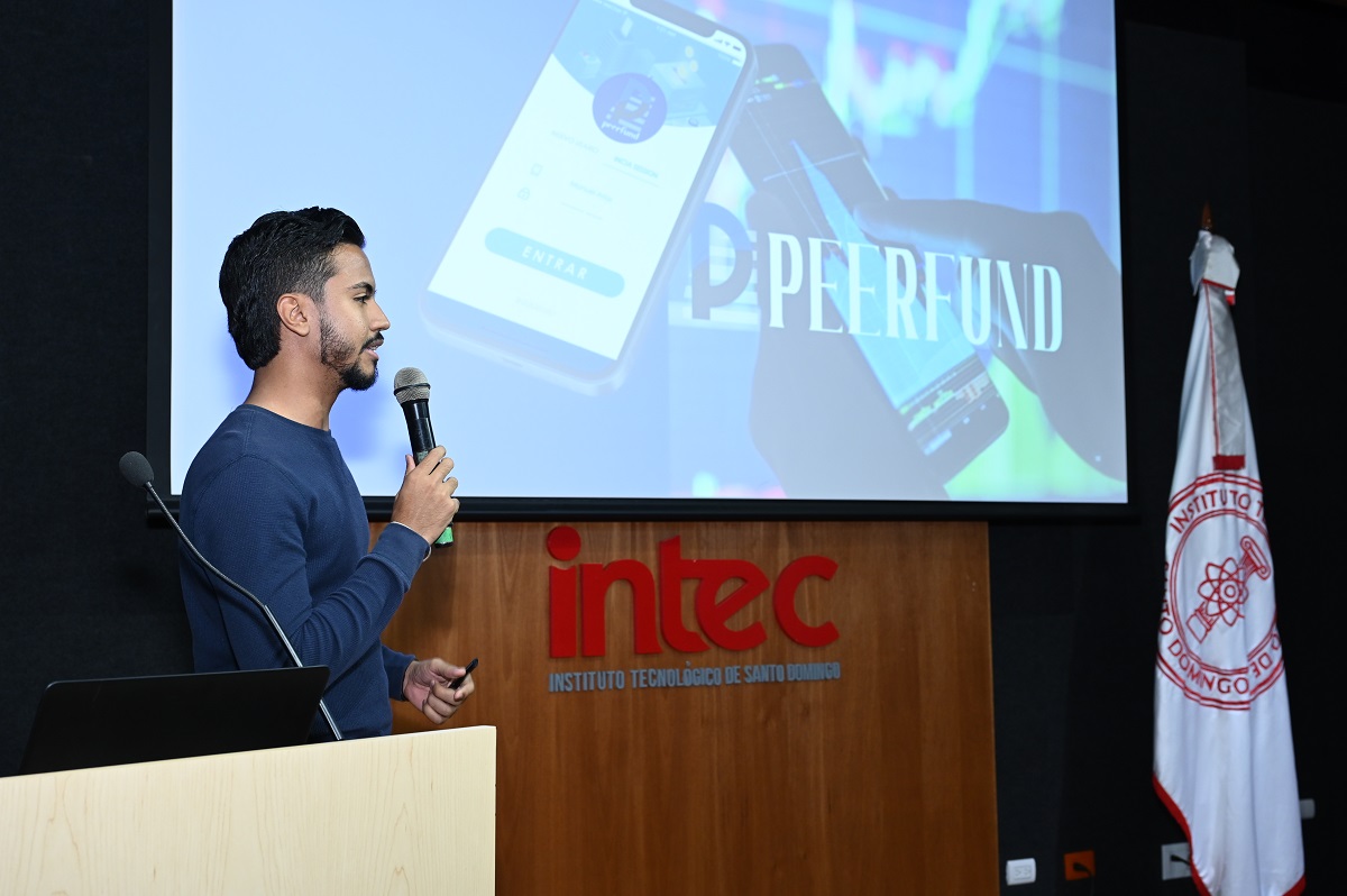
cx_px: 674
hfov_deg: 45.5
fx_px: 1608
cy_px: 448
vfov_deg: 31.1
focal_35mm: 43
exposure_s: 1/125
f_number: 5.6
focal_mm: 43
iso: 1600
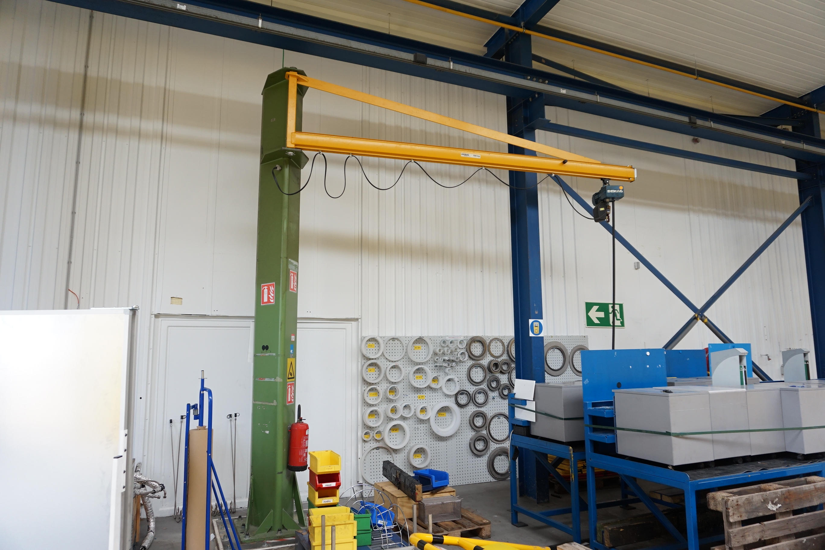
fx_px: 550
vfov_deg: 53.1
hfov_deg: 73.7
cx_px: 412
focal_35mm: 24
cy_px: 275
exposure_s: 1/160
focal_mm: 16
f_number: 4
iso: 400
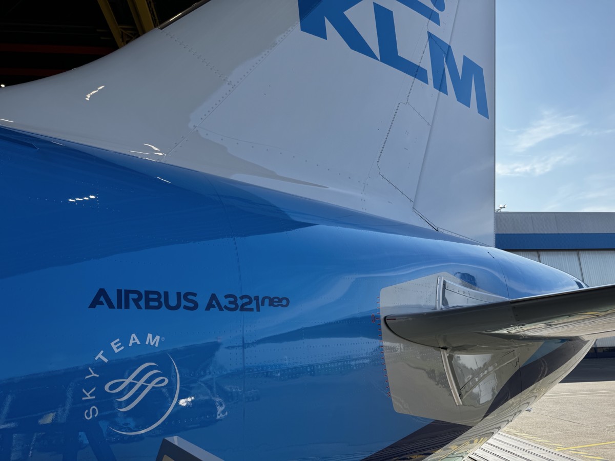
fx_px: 426
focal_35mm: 24
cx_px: 308
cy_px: 230
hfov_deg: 71.6
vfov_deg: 56.8
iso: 80
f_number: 1.78
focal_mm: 6.76
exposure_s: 1/2415
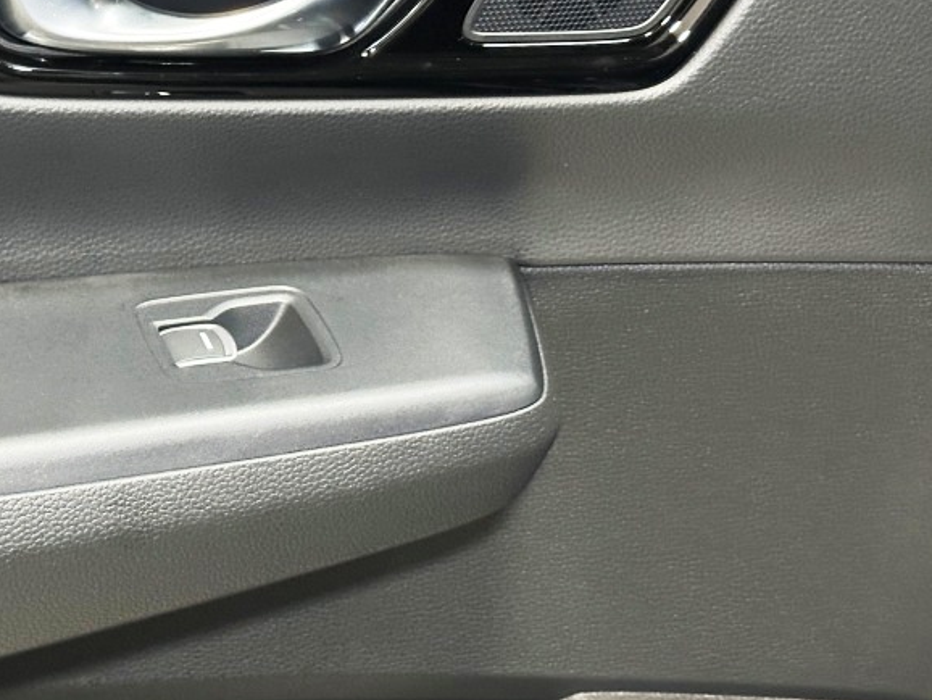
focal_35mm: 85
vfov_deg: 17.3
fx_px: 2289
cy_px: 198
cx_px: 145
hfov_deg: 22.6
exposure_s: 1/30
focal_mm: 6.86
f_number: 1.78
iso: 640
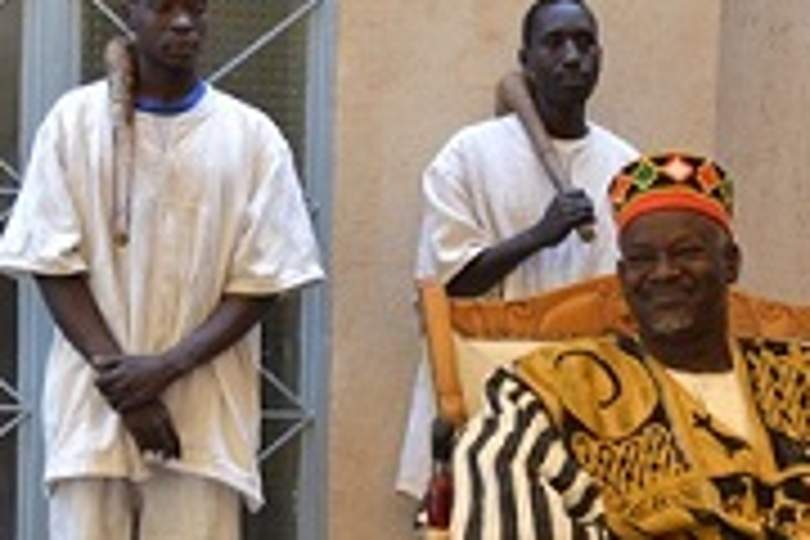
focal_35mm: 112
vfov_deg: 12.1
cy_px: 562
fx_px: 2520
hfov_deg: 17.9
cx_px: 747
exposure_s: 1/80
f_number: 4.5
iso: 400
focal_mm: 28
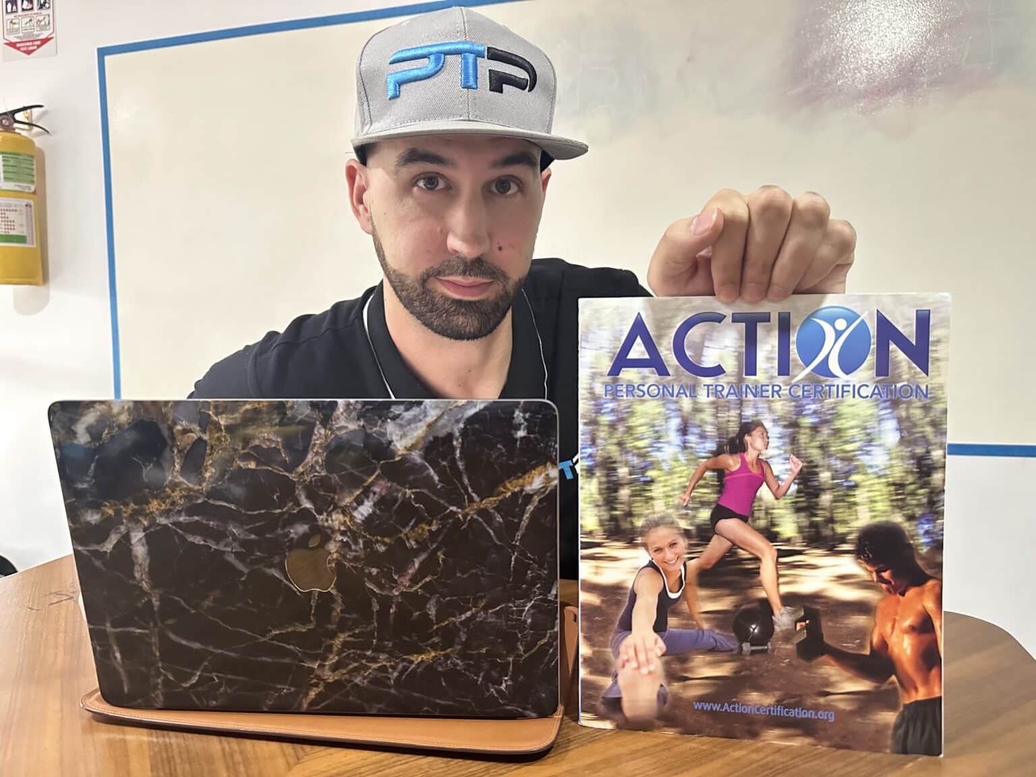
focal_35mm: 24
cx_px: 518
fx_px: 718
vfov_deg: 56.8
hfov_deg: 71.6
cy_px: 388
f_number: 1.78
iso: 1000
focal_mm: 6.86
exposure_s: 1/54
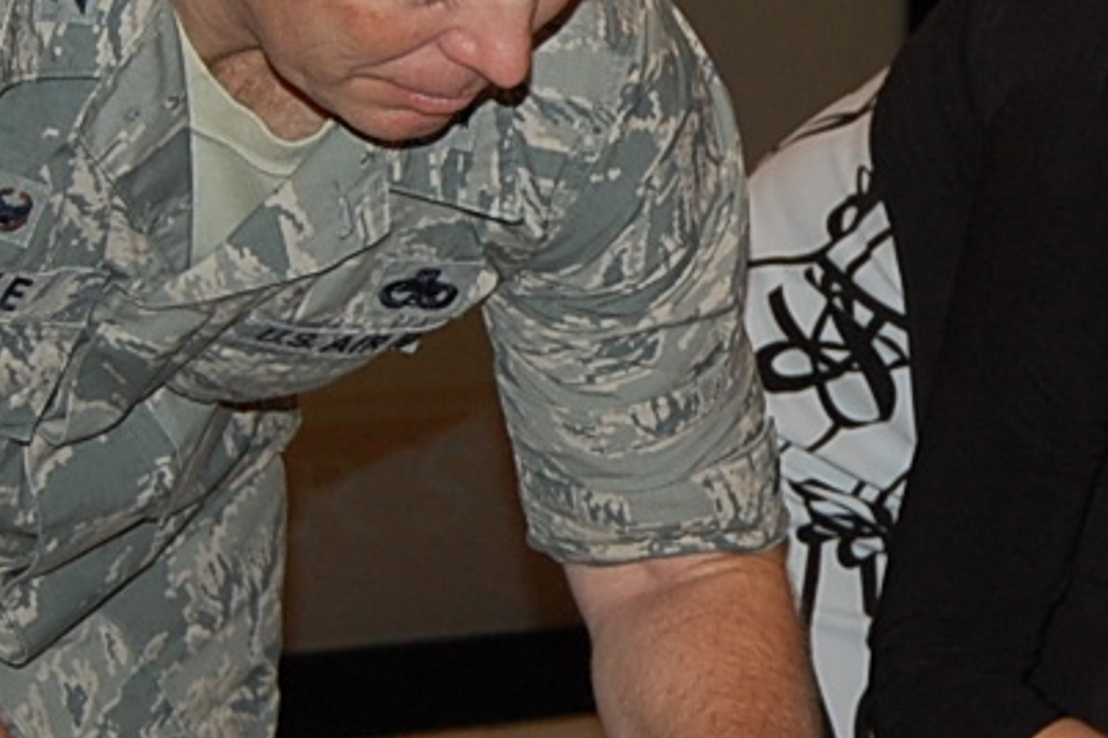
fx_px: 4832
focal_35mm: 157
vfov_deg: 8.7
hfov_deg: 13.0
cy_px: 452
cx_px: 910
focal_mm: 28
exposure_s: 1/60
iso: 400
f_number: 4.2
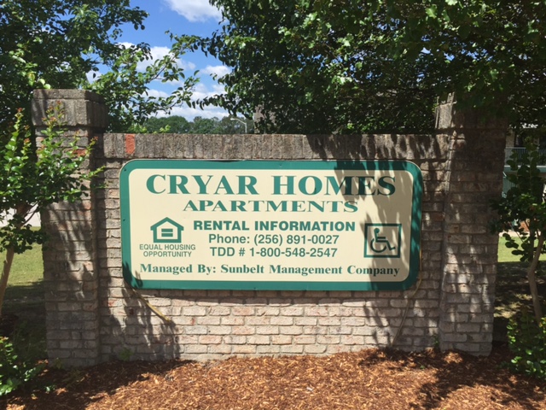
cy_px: 205
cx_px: 273
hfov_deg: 61.7
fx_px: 457
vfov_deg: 48.2
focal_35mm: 29
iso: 32
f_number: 2.2
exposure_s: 1/2326
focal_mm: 4.15
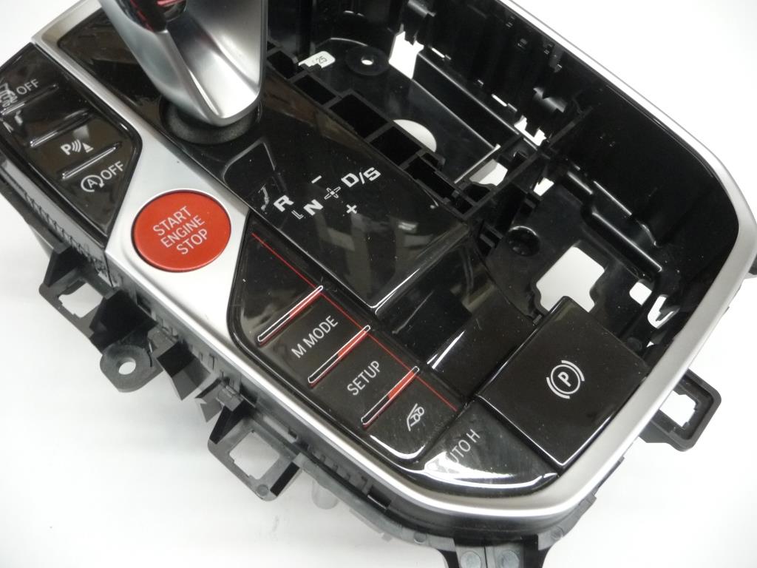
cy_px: 284
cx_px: 378
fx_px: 612
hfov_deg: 63.4
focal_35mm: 28
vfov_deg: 49.7
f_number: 3.3
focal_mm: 4.7
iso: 400
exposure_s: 1/25
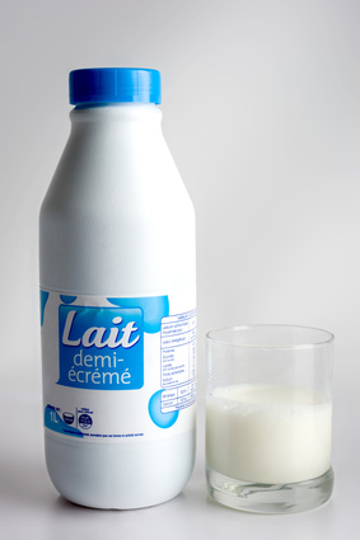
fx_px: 901
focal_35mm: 60
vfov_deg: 33.4
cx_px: 180
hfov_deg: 22.6
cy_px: 270
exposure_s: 1/200
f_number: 29
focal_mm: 60
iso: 200
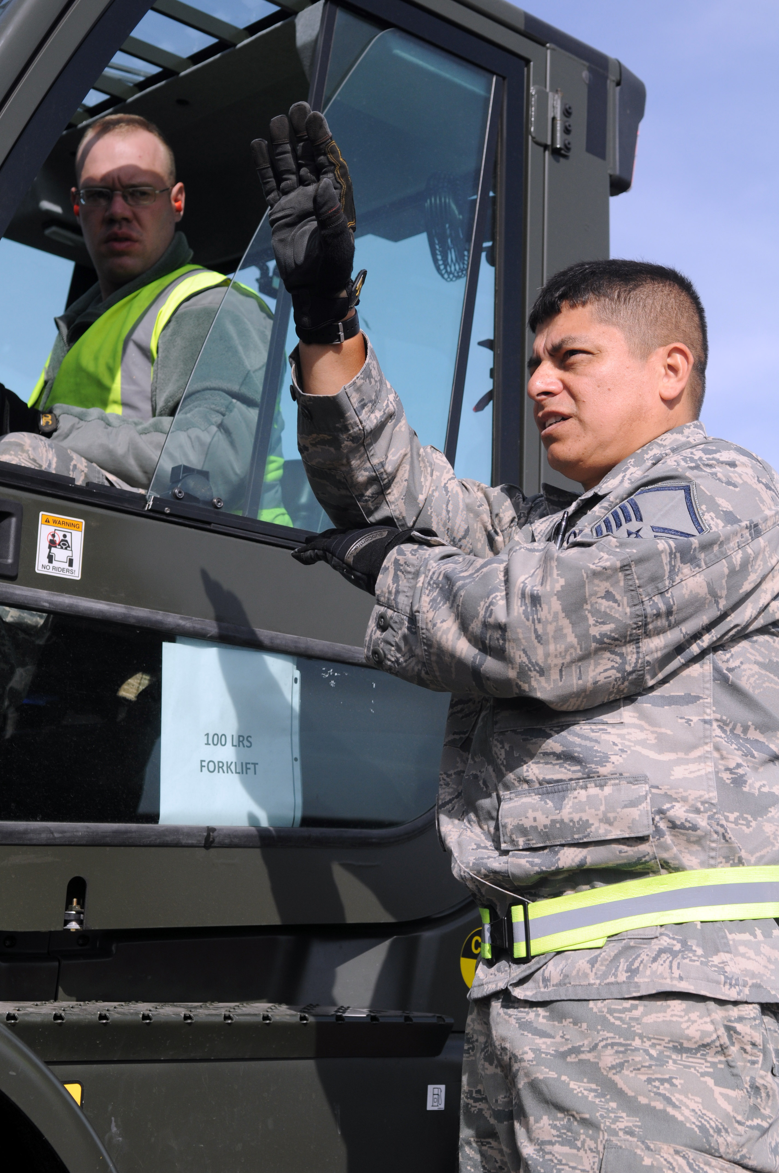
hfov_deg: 23.7
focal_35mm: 57
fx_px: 1855
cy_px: 586
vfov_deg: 35.1
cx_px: 390
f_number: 5.6
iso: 200
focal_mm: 38
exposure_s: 1/1000
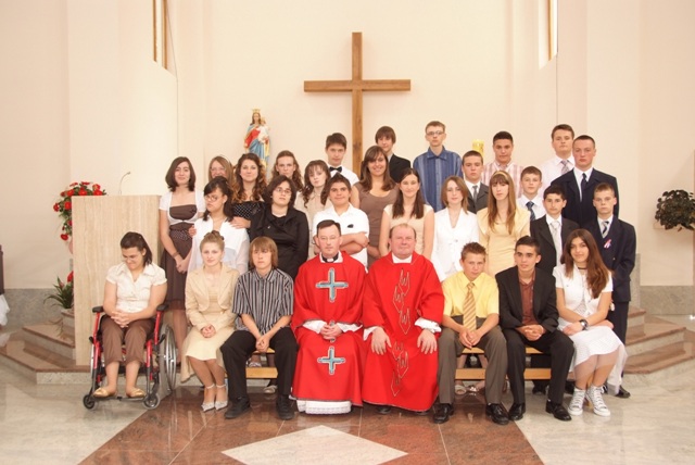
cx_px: 348
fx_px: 638
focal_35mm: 33
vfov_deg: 40.0
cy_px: 232
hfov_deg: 57.2
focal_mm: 22
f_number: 3.8
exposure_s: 1/142
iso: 500
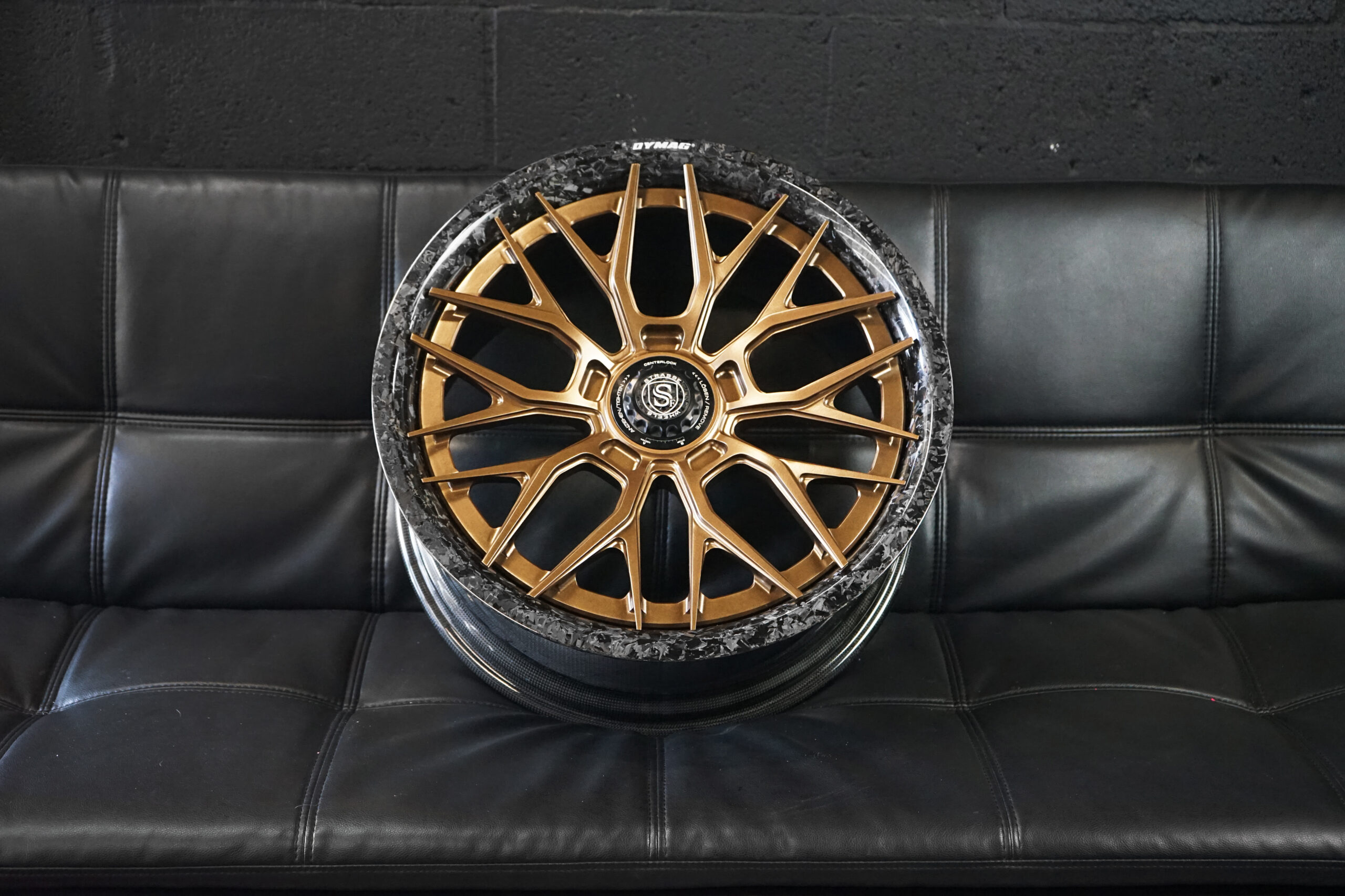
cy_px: 448
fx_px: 2055
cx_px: 672
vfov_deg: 24.6
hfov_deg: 36.2
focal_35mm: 55
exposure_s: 1/160
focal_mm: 55
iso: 5000
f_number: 5
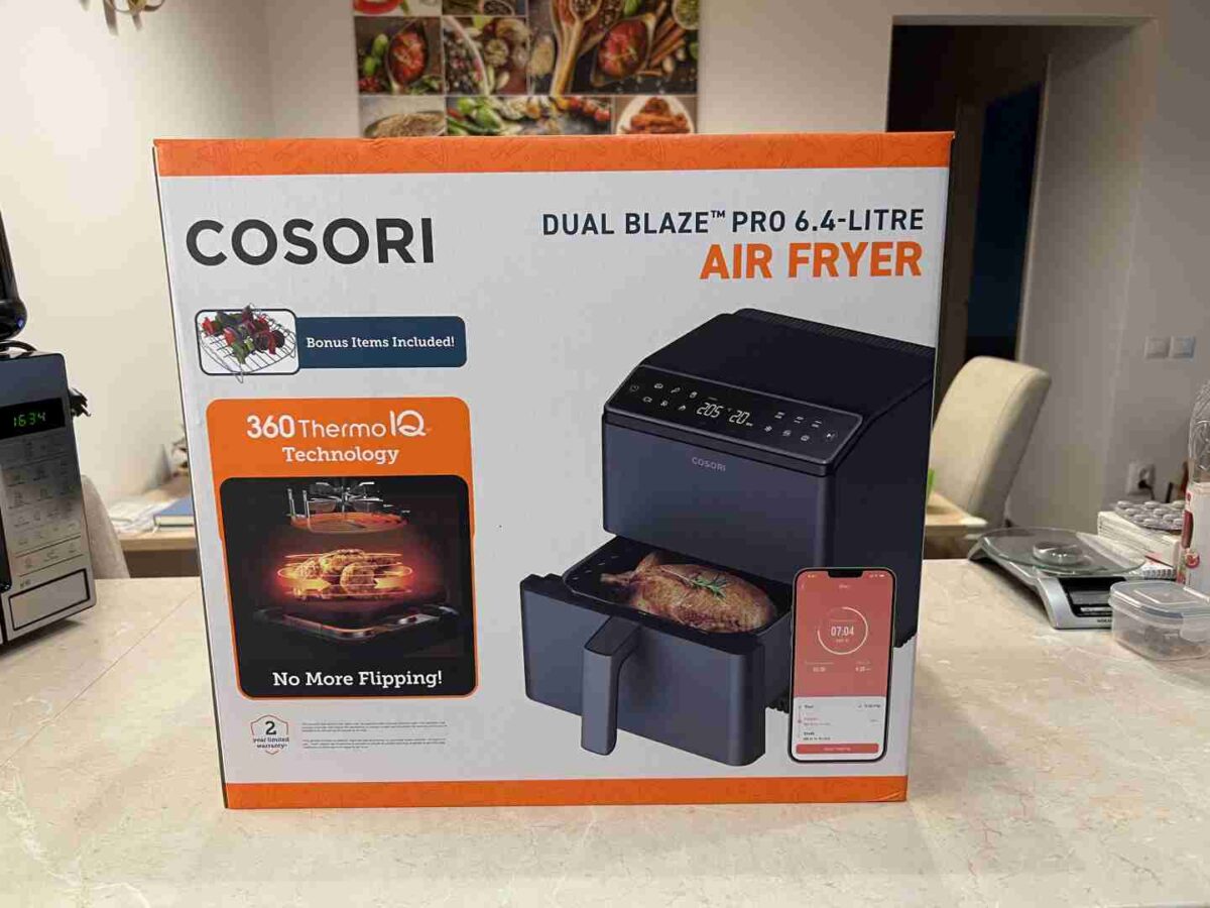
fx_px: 909
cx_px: 605
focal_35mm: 26
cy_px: 454
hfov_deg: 67.3
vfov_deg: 53.1
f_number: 1.5
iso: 125
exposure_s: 1/50
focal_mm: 5.7
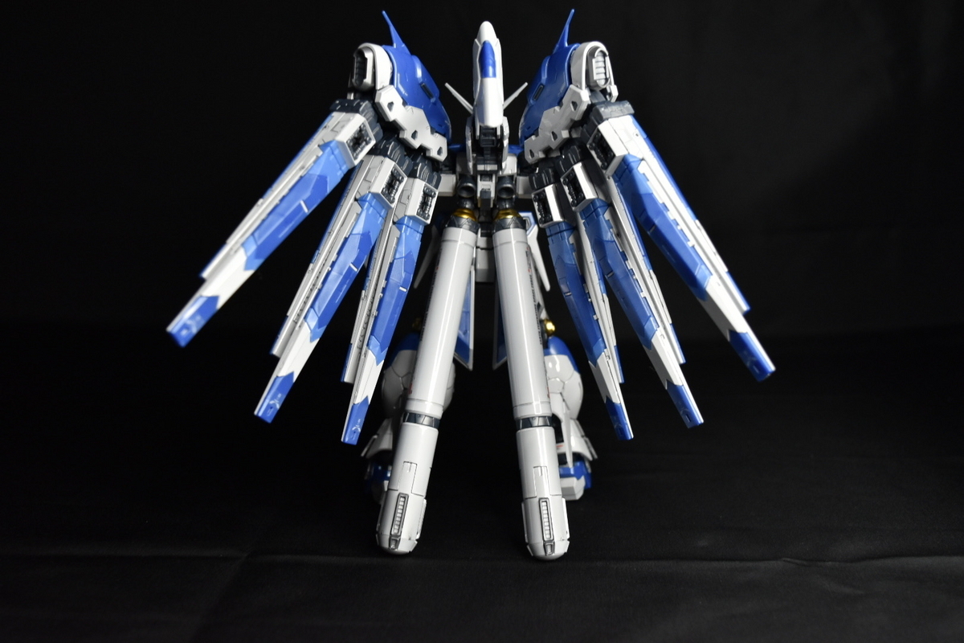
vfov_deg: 35.5
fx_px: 1004
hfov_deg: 51.3
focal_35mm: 38
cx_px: 482
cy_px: 322
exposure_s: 1/13
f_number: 5
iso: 800
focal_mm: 25
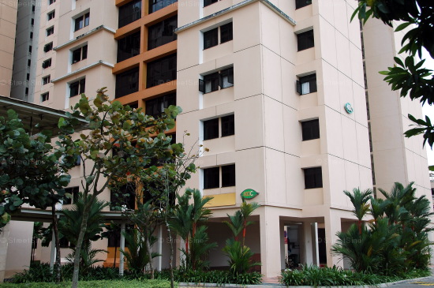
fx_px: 433
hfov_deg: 53.2
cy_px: 144
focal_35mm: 36
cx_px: 217
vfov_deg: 36.8
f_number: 5.6
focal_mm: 24
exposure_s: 1/400
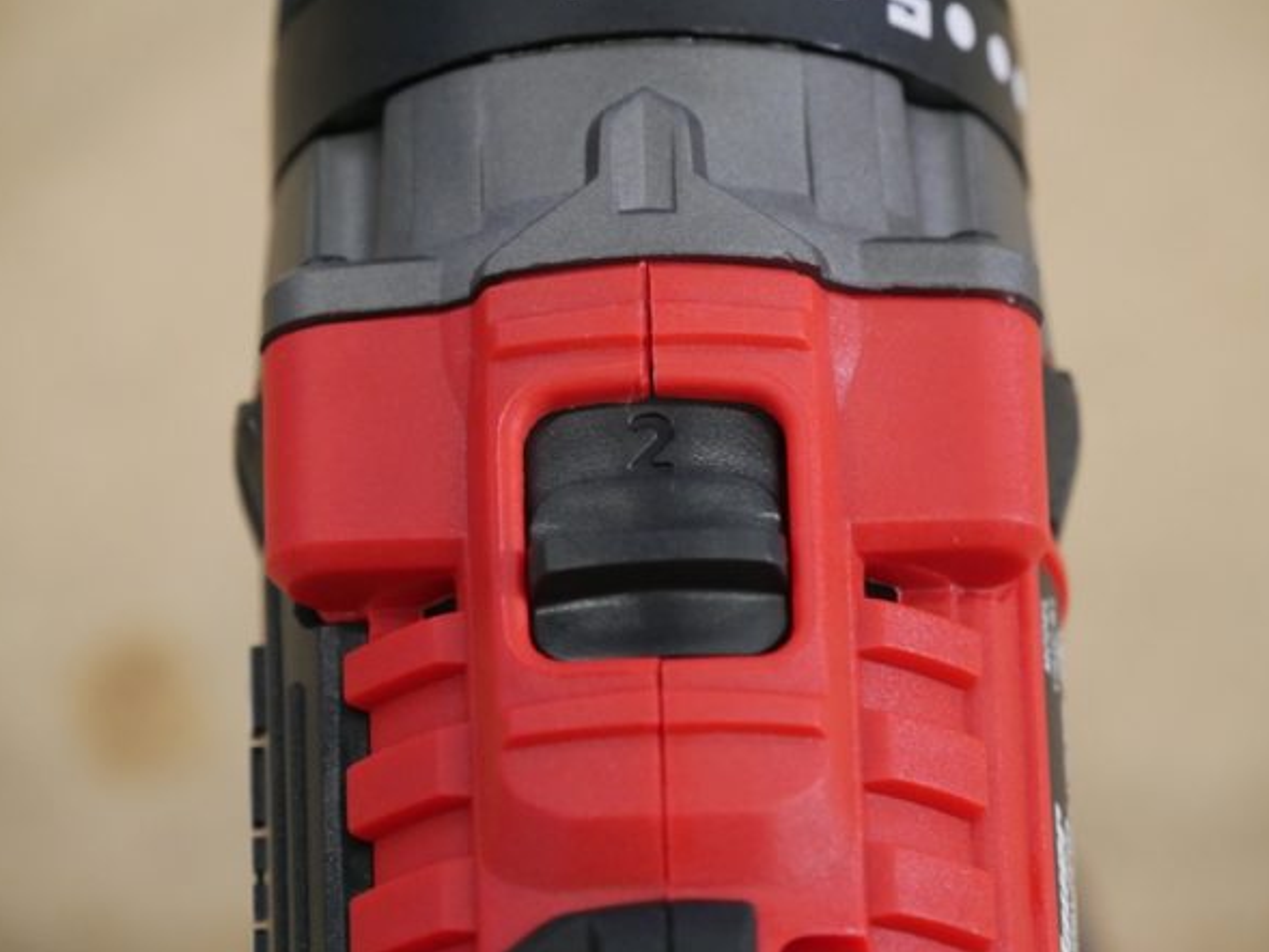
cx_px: 660
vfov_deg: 6.8
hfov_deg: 9.1
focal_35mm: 217
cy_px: 461
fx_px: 7957
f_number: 5.4
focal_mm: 102
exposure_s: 1/250
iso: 3200
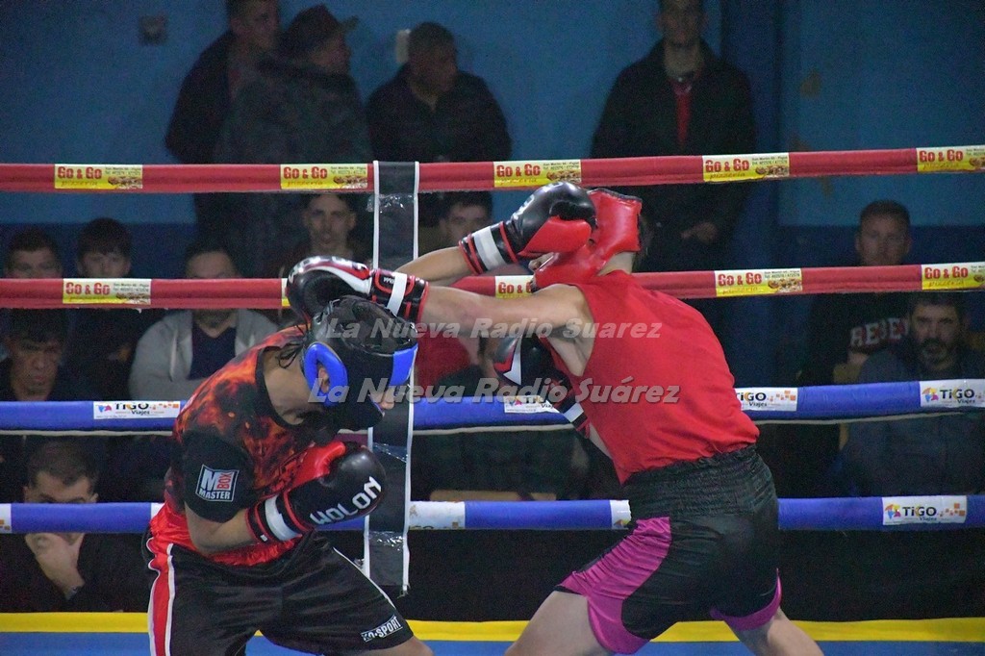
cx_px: 492
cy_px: 328
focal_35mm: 195
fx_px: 5333
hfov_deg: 10.6
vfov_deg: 7.0
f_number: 5.6
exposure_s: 1/800
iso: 10000
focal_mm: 130
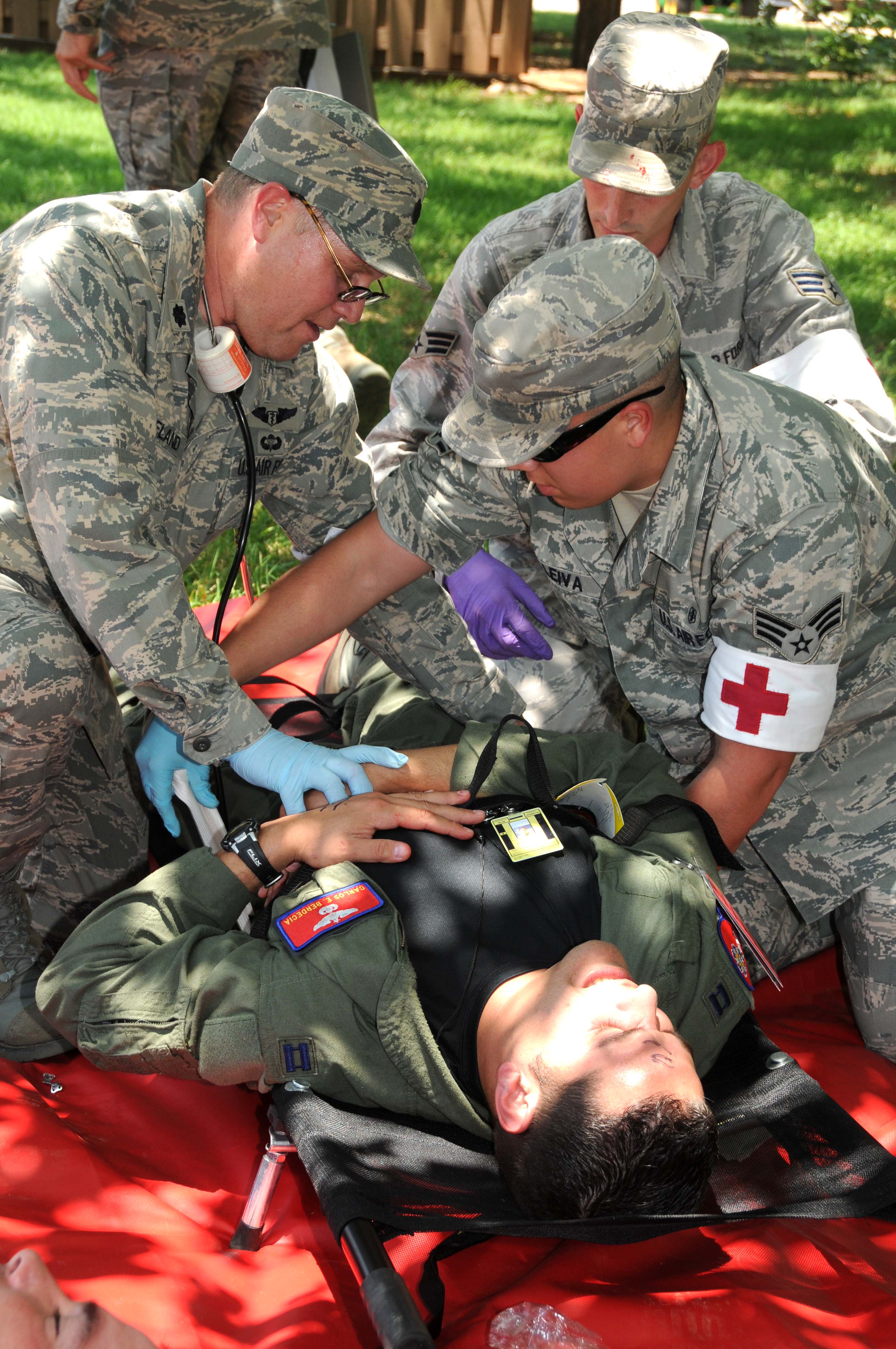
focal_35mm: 75
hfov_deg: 18.1
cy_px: 674
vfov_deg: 27.0
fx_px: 2807
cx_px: 448
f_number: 7.1
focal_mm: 50
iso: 250
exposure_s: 1/200
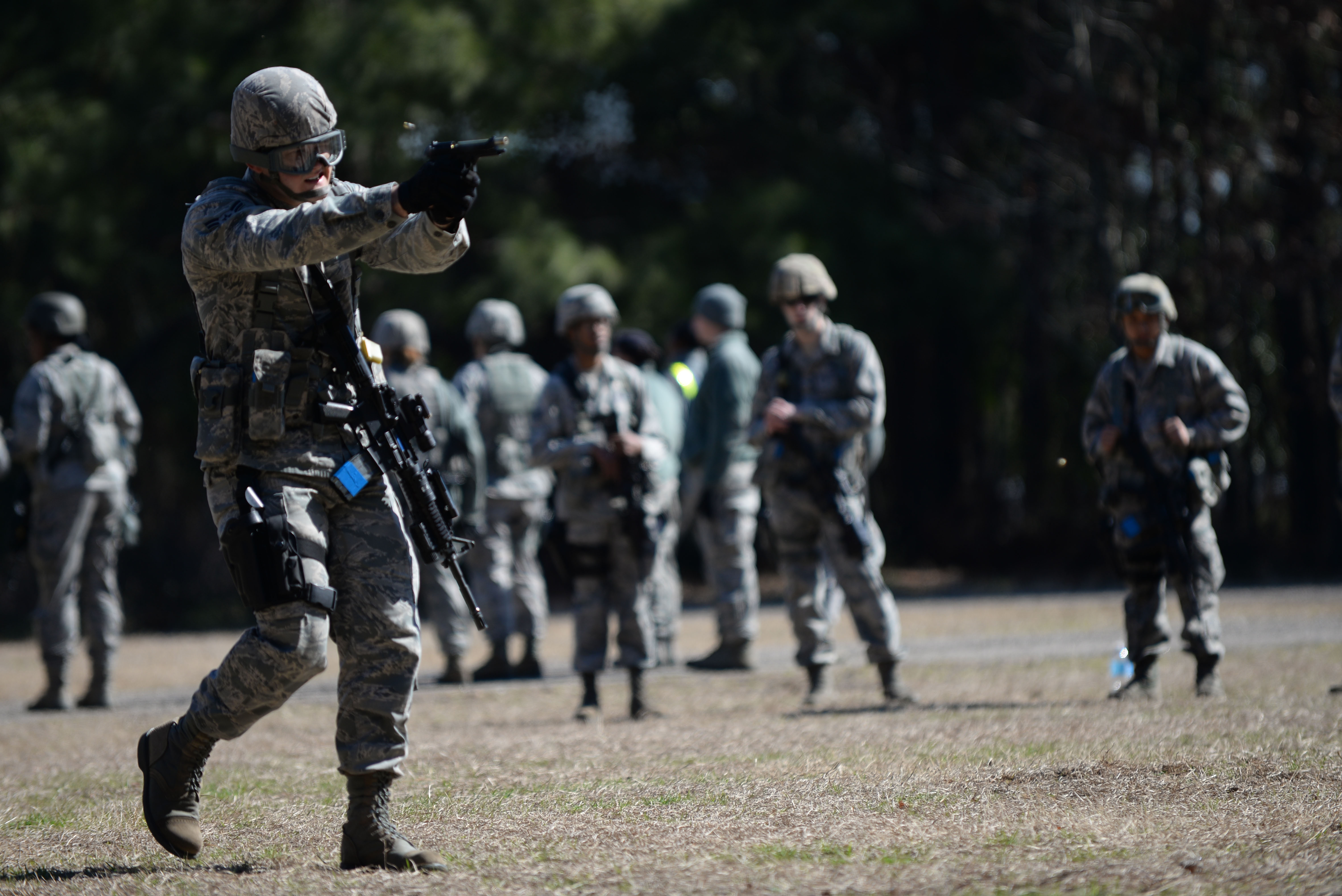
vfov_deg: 6.9
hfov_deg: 10.3
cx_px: 671
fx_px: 7458
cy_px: 448
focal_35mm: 200
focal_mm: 200
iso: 100
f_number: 2.8
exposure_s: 1/1250
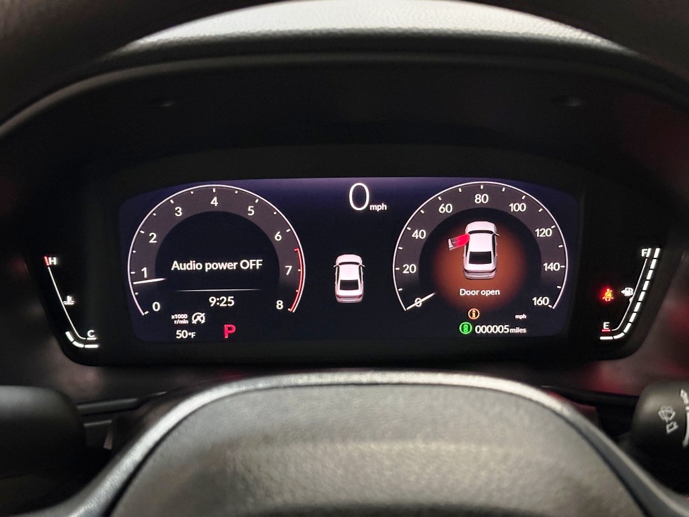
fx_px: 955
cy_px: 258
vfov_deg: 30.3
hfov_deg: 39.7
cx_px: 344
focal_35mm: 48
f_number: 1.78
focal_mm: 6.86
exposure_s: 1/24
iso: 640
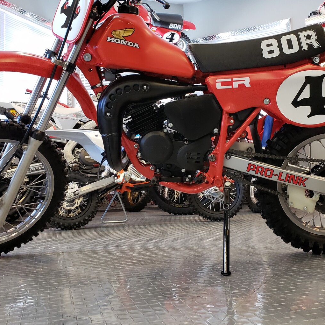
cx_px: 174
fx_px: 382
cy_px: 141
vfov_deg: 45.9
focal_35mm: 36
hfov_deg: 46.0
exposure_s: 1/60
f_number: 2.4
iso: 320
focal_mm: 4.3
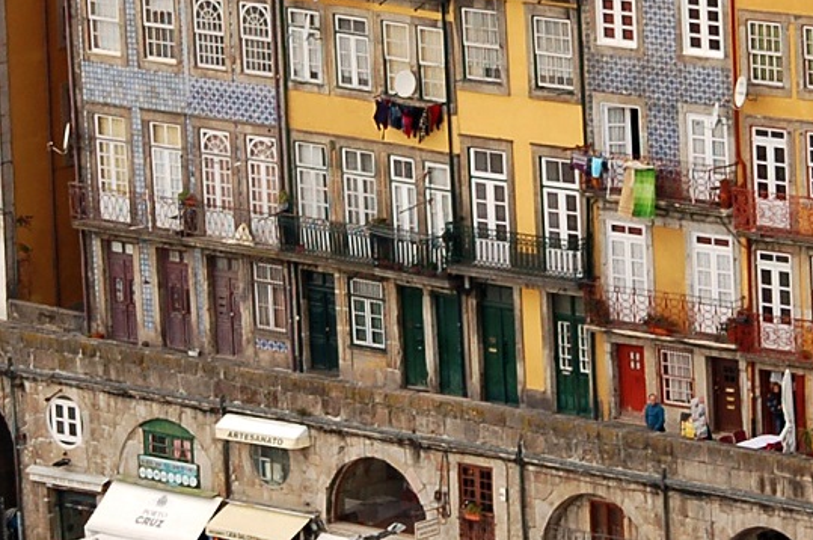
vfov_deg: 2.9
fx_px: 10534
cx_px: 471
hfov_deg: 4.4
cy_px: 34
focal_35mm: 467
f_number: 4.5
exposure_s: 1/320
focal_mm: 82
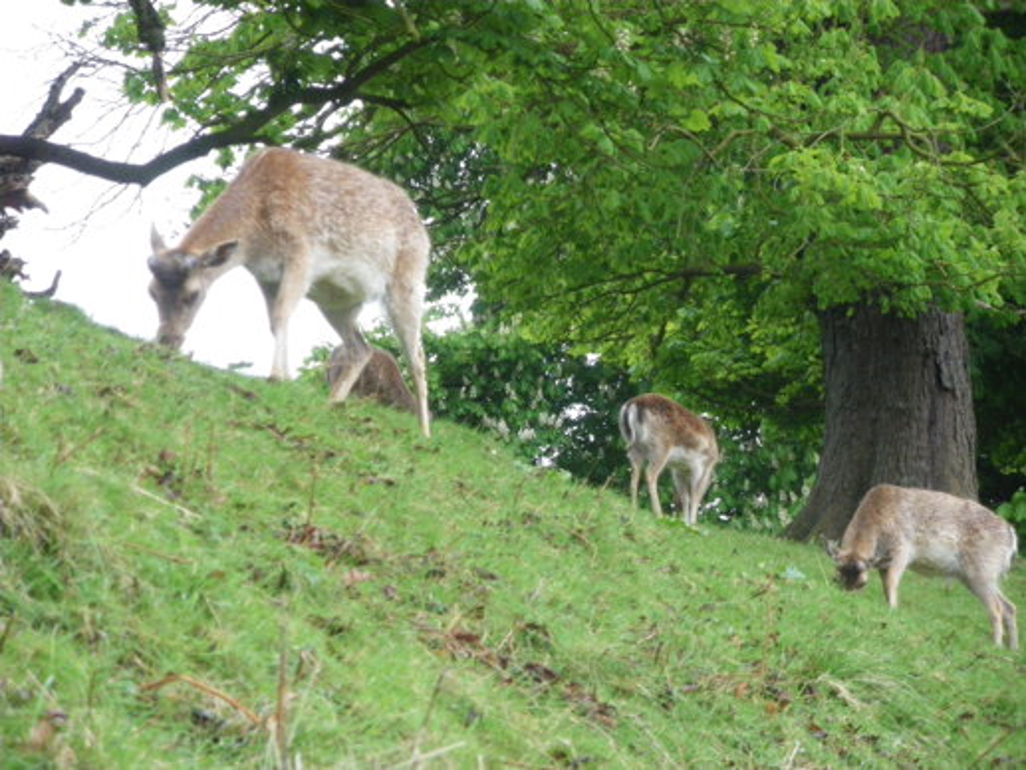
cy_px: 385
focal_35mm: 180
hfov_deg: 11.0
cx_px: 513
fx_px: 5336
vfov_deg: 8.3
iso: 400
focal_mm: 31.5
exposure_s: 1/250
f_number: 5.6
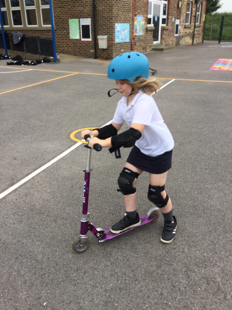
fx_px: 277
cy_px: 155
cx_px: 116
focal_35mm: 31
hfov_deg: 45.4
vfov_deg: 58.4
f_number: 2.4
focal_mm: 3.3
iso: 25
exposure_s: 1/274
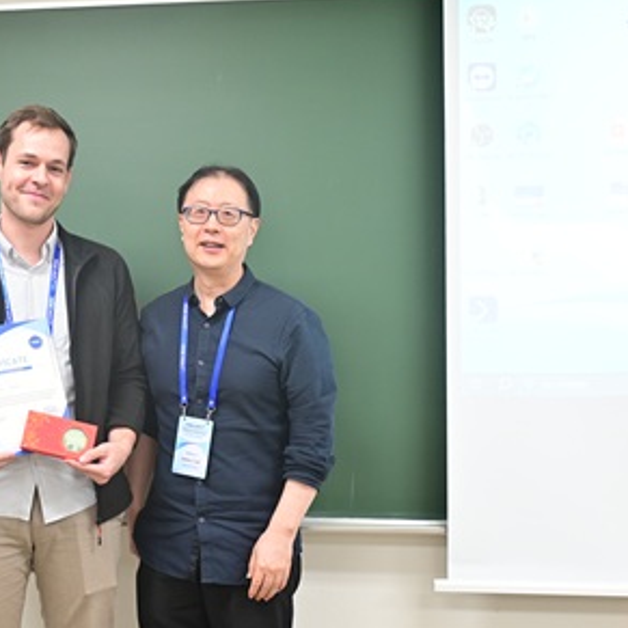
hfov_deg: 30.8
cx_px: 175
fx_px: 1123
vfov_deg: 31.2
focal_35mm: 55
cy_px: 349
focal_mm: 25
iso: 500
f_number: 4.2
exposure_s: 1/40
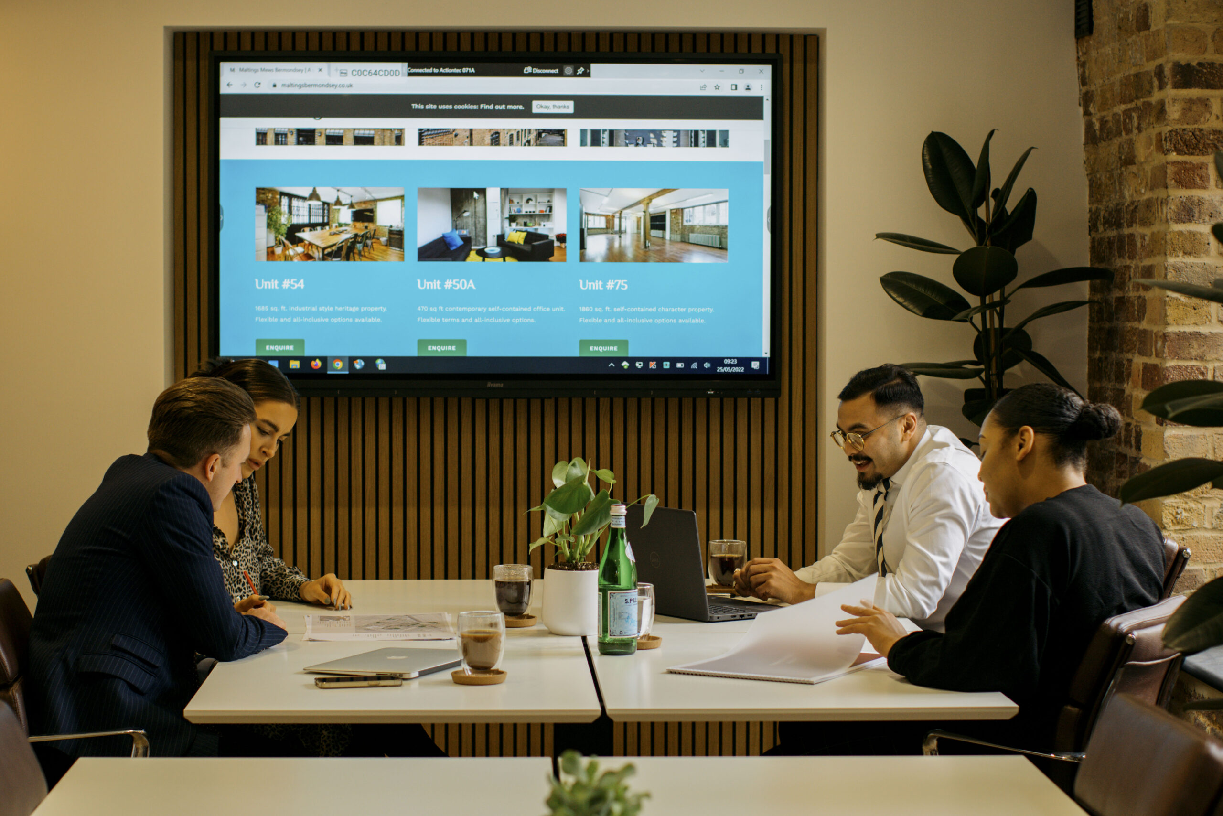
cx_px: 612
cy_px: 408
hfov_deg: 27.0
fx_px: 2548
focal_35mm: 75
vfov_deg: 18.2
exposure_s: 1/200
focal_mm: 50
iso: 320
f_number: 2.8
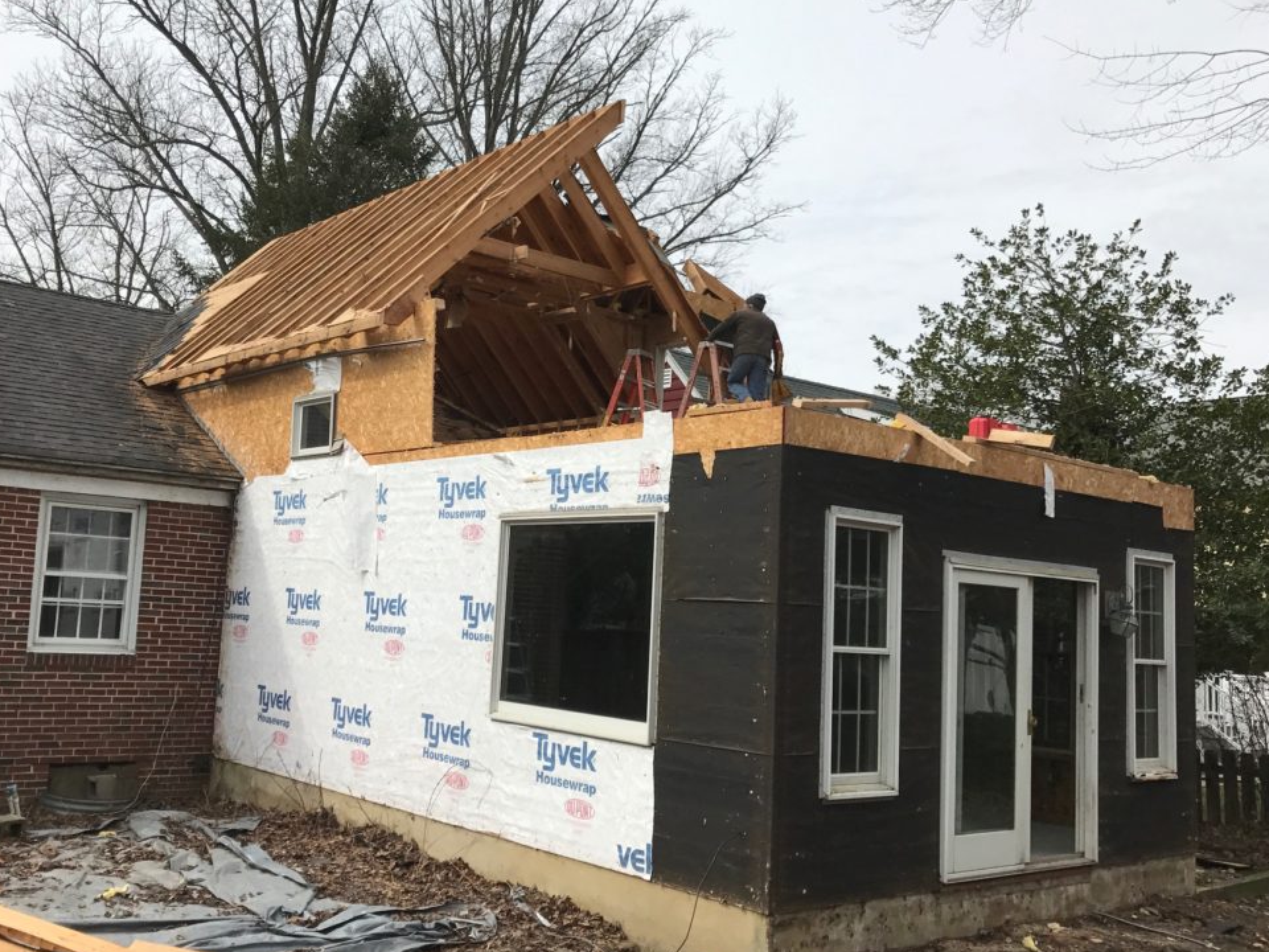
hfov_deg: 52.5
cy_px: 463
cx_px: 570
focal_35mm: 35
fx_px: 1283
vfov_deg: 40.7
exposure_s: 1/2398
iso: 20
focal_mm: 3.99
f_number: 1.8
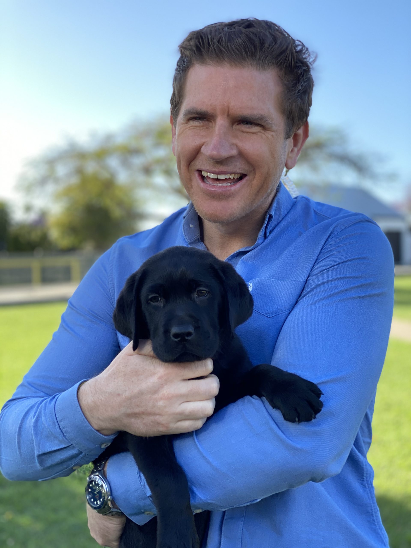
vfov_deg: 36.8
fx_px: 823
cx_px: 206
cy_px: 274
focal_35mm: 52
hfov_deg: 28.0
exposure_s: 1/209
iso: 20
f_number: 2
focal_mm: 6
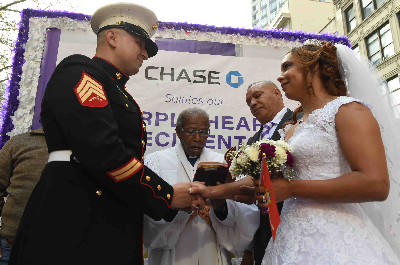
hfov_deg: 60.3
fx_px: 344
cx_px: 200
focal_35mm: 31
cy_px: 132
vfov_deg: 42.2
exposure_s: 1/640
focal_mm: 31
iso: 2500
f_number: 8
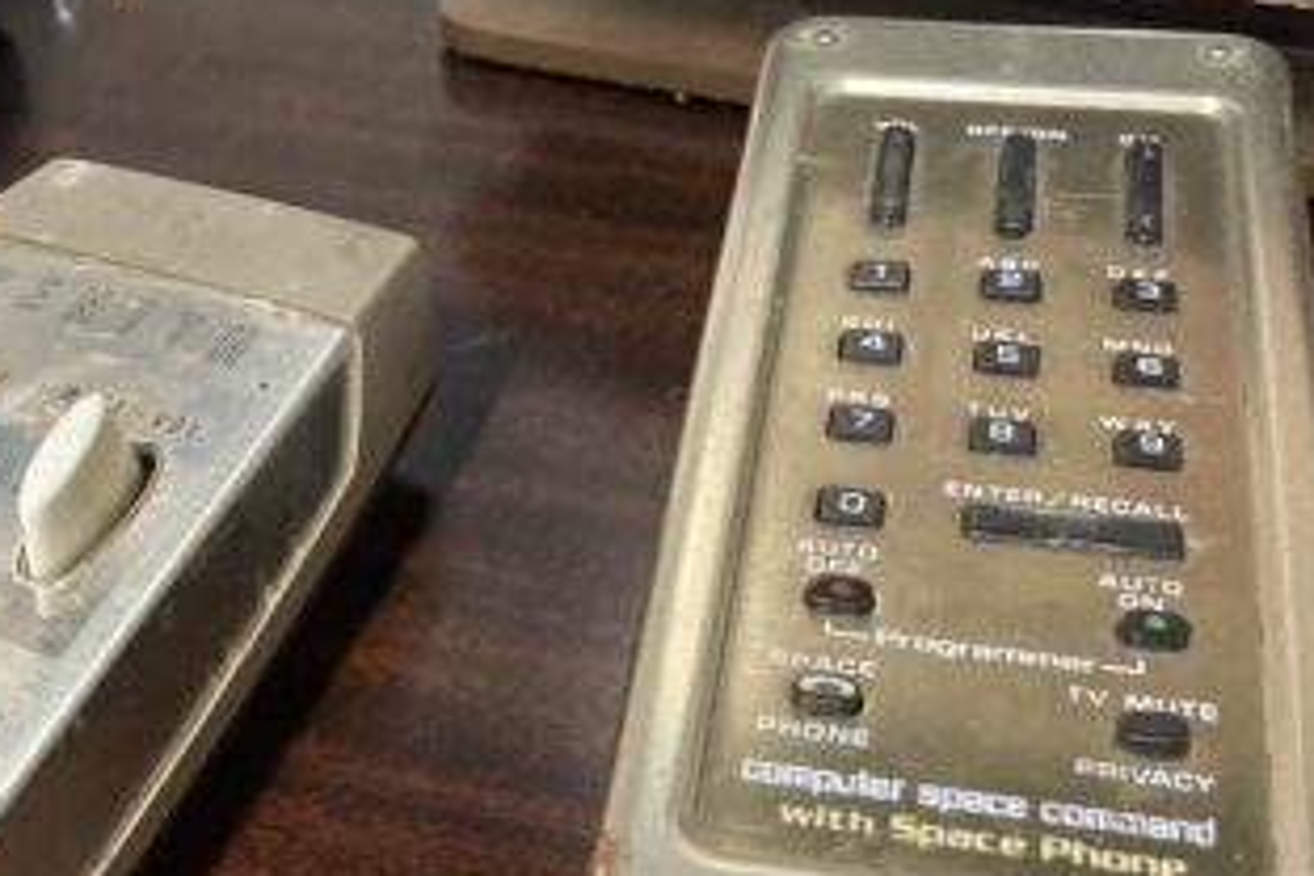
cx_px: 463
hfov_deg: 35.4
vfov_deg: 24.2
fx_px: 2044
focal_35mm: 56
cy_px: 421
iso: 320
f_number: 1.8
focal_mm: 3.99
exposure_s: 1/60
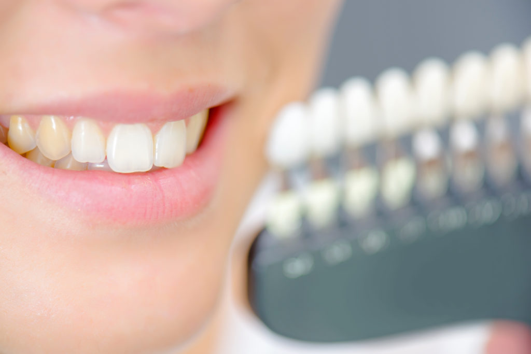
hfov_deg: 19.5
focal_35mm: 105
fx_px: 1549
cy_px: 177
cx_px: 266
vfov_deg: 13.0
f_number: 4
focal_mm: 105
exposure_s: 1/125
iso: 200
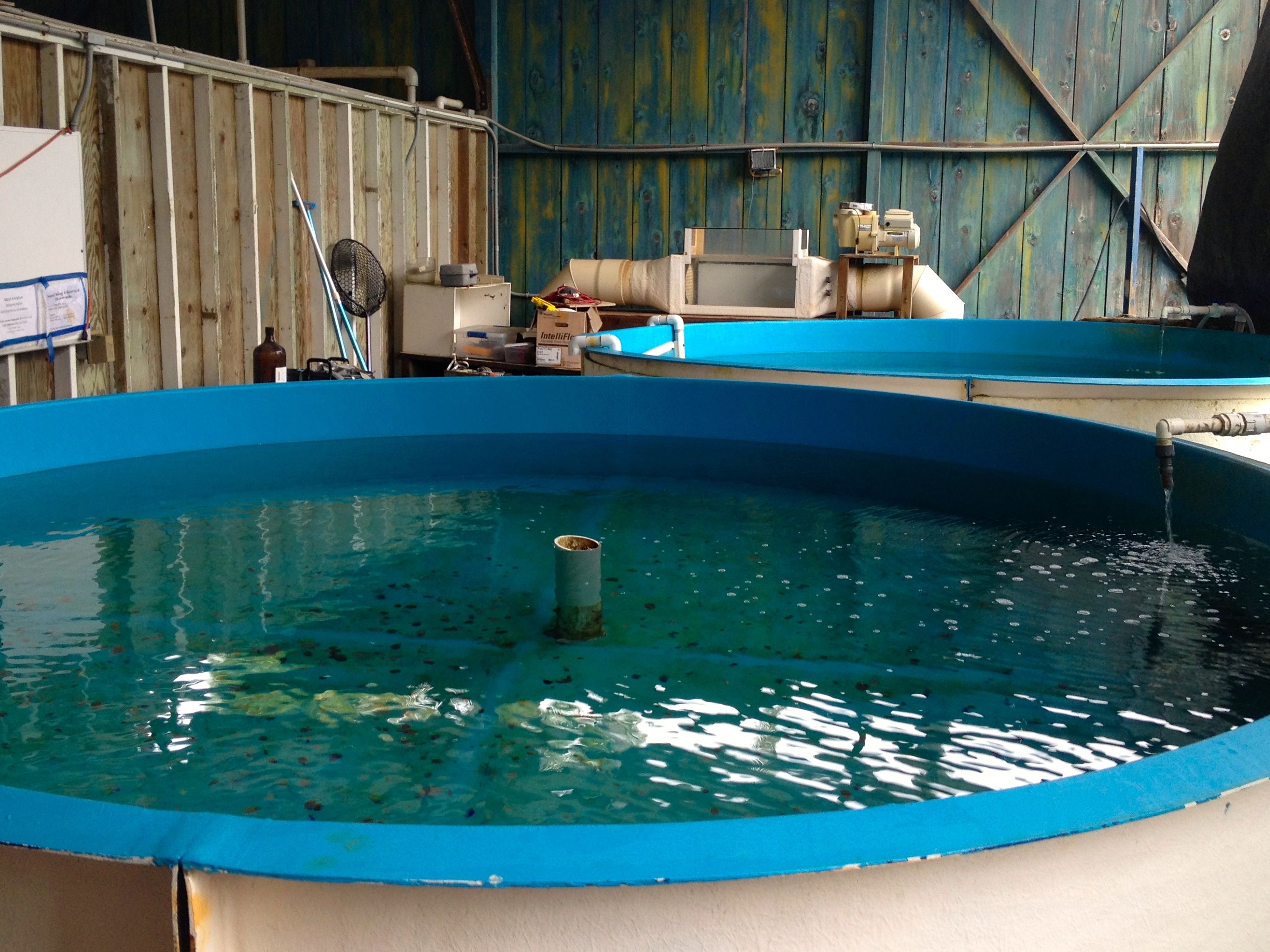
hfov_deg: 44.8
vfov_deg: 34.3
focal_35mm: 42
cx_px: 623
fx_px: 1541
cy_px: 413
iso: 64
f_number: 2.4
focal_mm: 4.28
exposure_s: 1/40
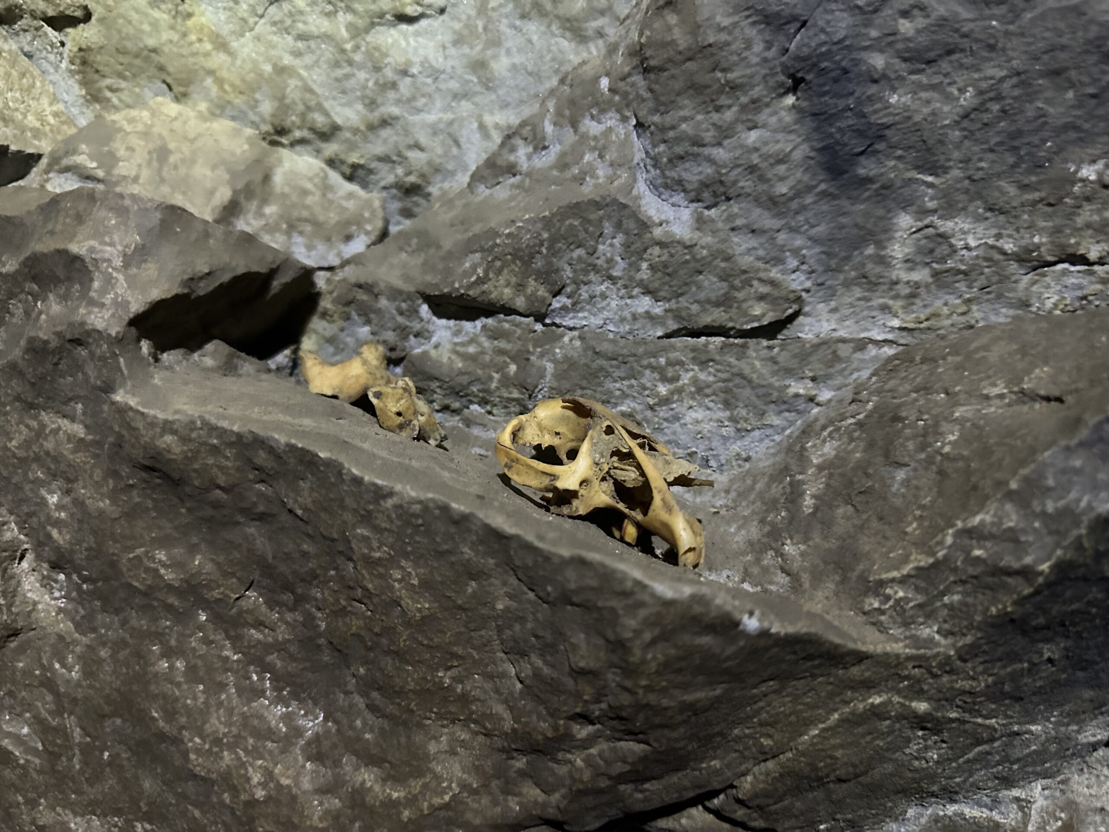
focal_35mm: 24
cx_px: 554
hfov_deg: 71.6
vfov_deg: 56.8
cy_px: 416
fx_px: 769
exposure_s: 1/30
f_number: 1.78
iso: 1250
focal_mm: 6.86
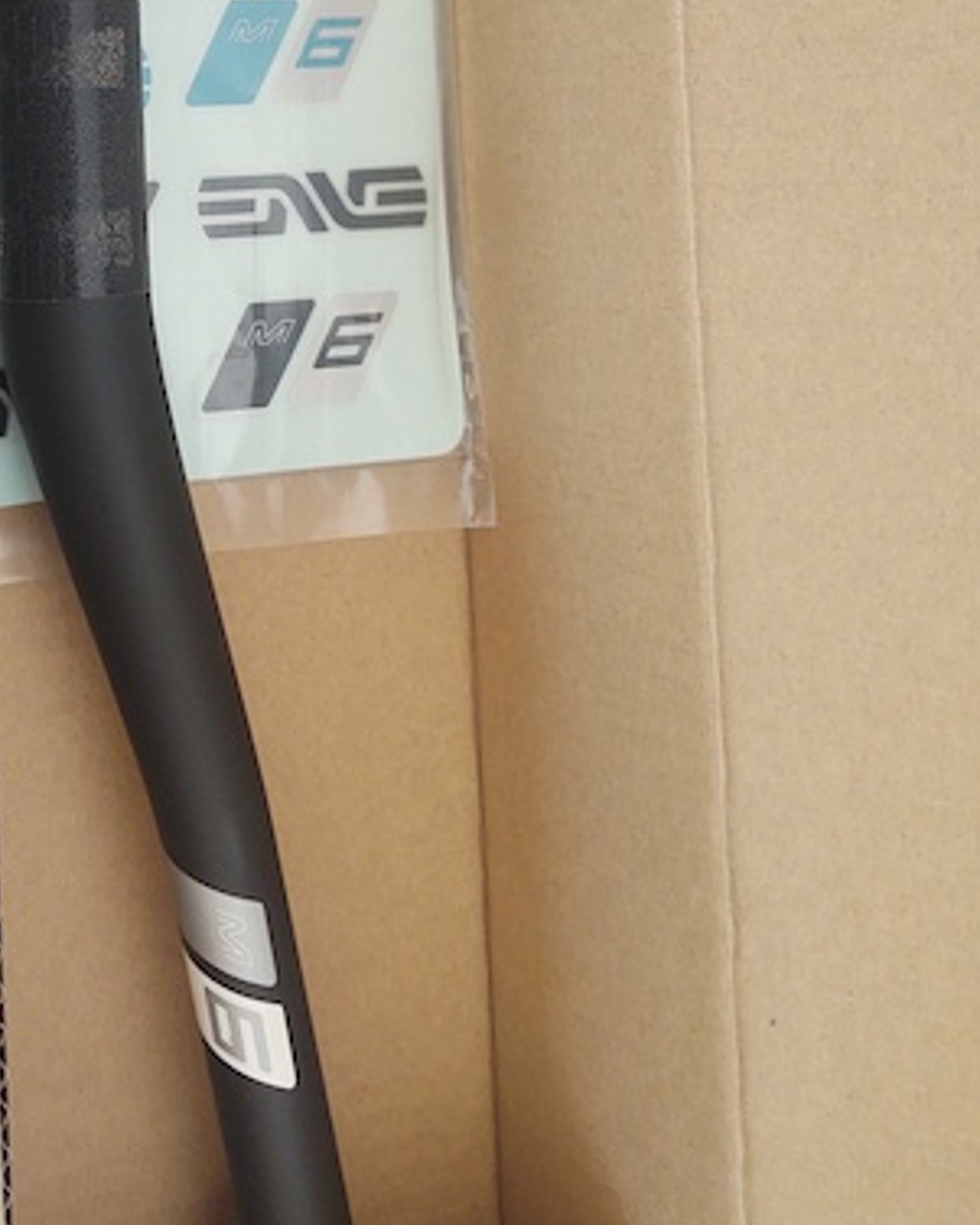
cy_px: 52
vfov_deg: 31.5
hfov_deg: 26.6
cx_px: 189
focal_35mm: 56
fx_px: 2029
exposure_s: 1/50
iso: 166
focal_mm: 4.75
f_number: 1.7
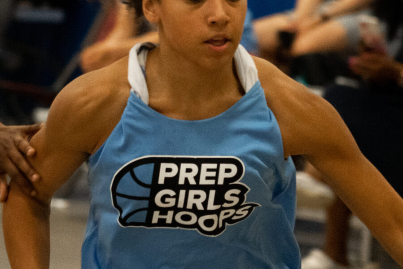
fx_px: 5406
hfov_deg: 4.3
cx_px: 201
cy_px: 144
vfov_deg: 2.8
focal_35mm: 483
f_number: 5.6
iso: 6400
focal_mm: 169.3
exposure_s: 1/320
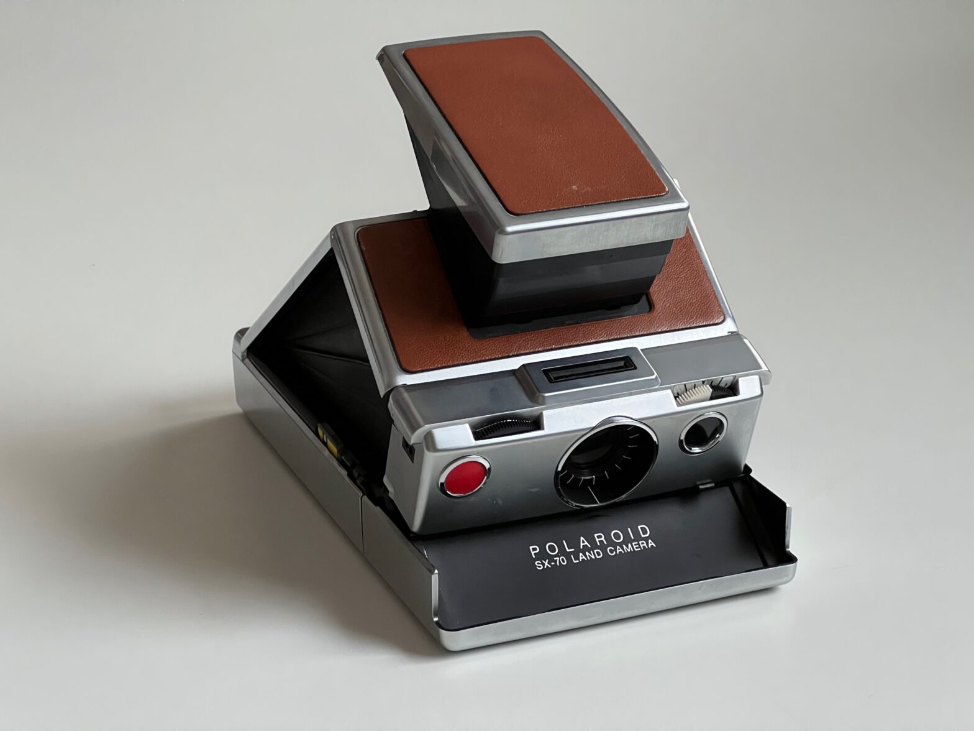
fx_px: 2167
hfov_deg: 25.3
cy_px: 366
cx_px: 487
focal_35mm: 77
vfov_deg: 19.1
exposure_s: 1/89
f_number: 2.8
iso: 500
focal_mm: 9
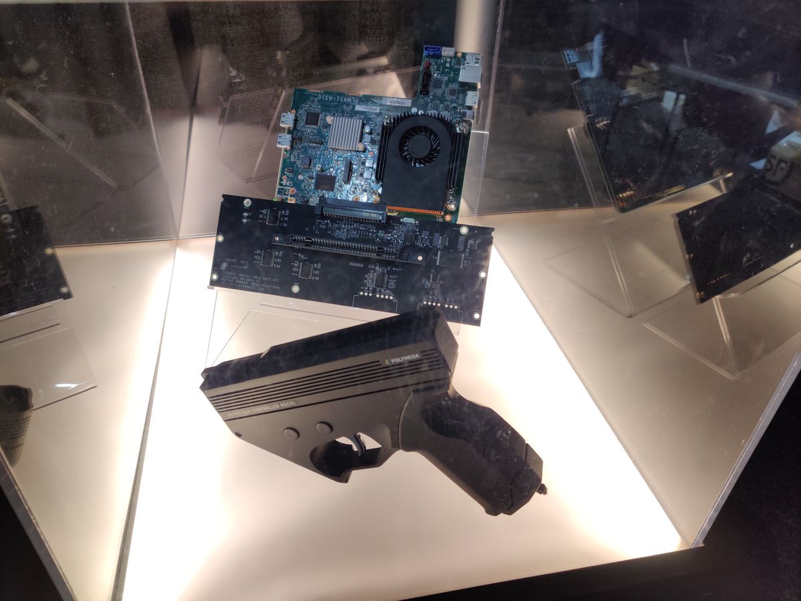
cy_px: 300
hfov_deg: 65.3
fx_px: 625
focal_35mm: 27
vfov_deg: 51.4
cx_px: 400
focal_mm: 4.75
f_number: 1.65
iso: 125
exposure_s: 1/50
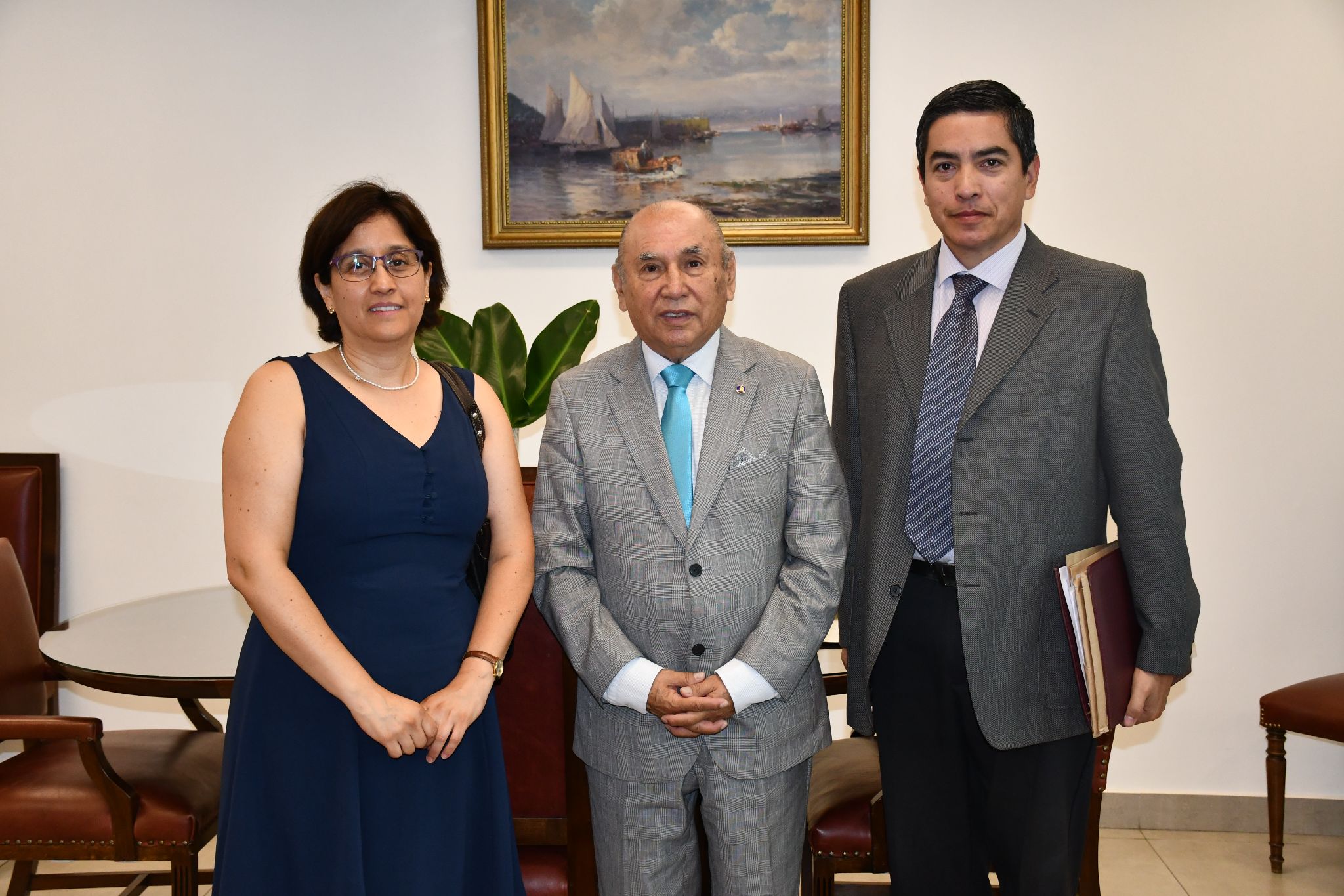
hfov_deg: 48.5
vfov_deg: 33.4
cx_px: 672
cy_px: 448
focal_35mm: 40
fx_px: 1493
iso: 1400
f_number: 4
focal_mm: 27
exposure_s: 1/250
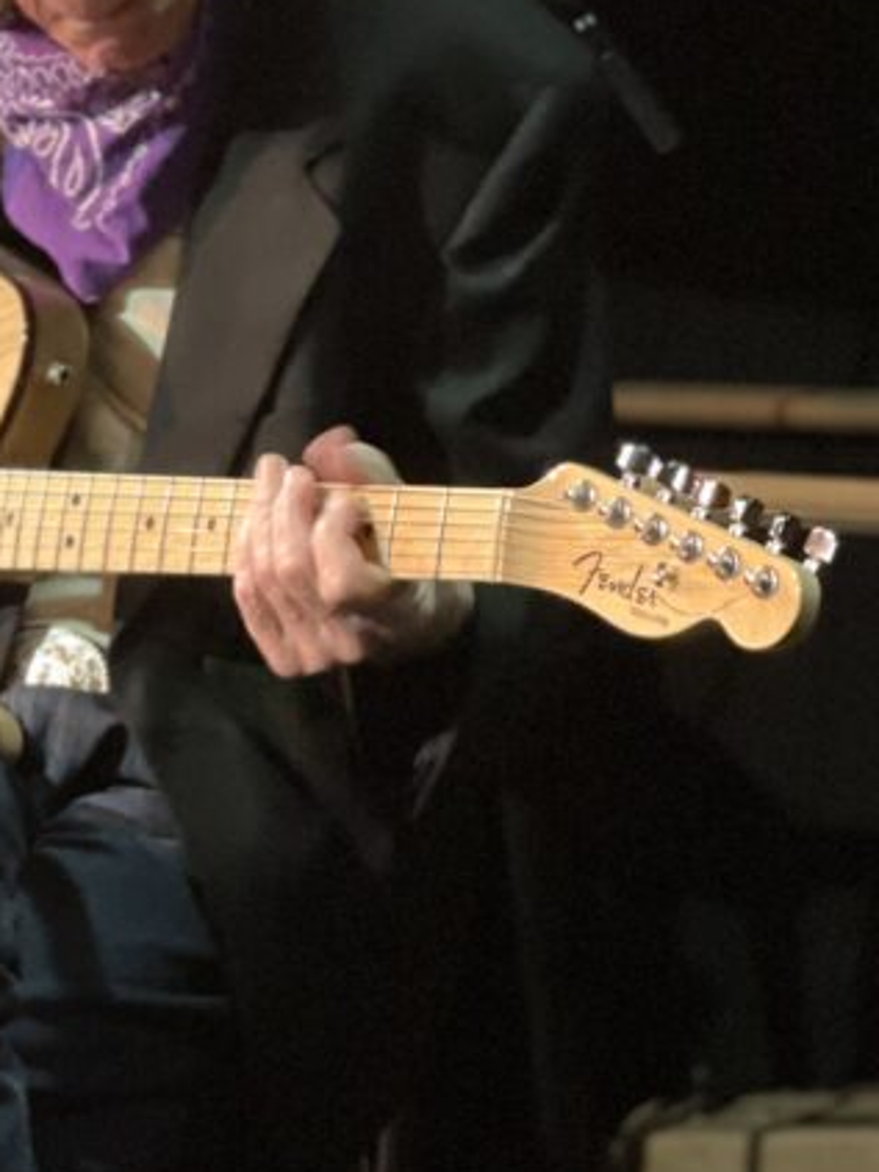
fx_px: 4268
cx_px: 36
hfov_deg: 11.7
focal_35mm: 126
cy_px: 321
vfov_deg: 15.6
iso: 500
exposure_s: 1/15
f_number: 2
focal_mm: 6
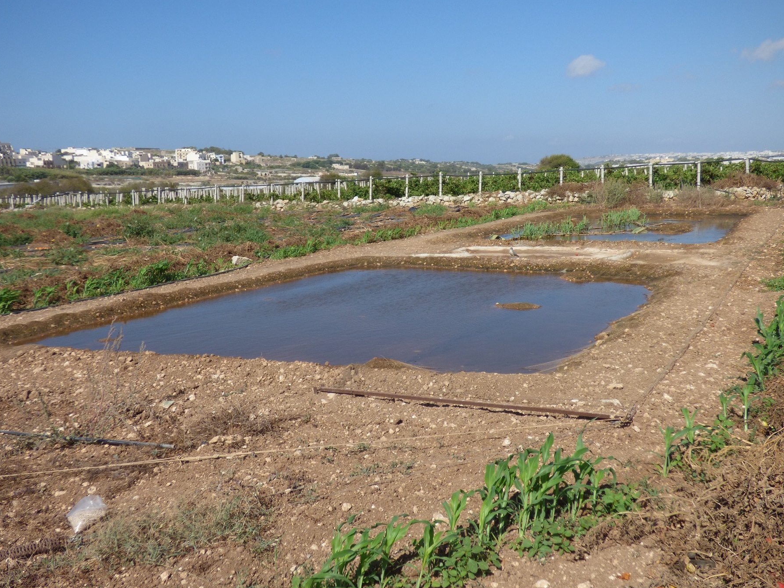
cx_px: 383
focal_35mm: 37
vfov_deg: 38.7
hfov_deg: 50.1
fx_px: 838
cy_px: 300
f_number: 3.4
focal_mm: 6.18
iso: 100
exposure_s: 1/1600
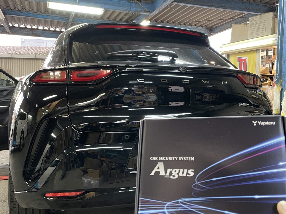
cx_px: 143
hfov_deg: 67.3
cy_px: 107
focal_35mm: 26
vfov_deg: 53.1
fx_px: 215
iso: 400
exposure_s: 1/40
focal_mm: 4.2
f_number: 1.6
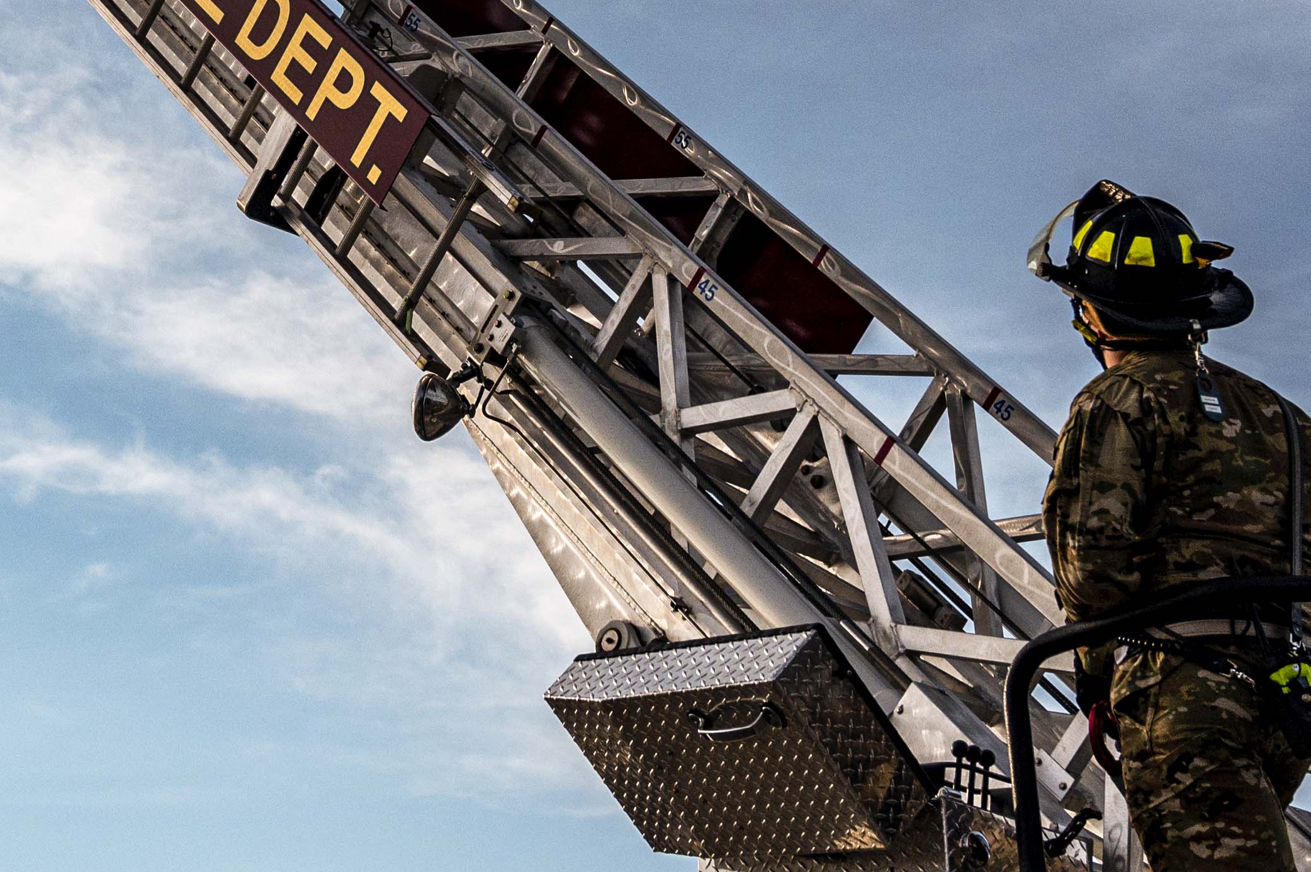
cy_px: 97
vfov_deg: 15.0
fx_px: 3275
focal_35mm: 90
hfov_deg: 22.2
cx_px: 202
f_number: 5.6
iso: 500
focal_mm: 31
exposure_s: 1/8000
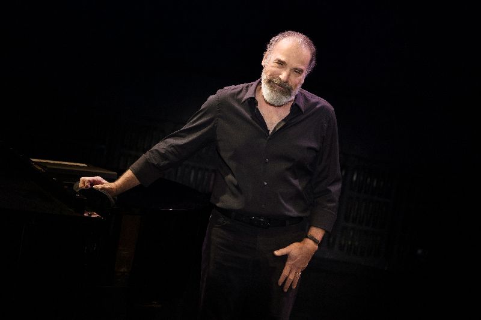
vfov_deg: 5.8
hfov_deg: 8.7
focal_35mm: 238
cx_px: 240
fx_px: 3179
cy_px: 160
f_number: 5.6
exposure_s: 1/160
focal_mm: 238
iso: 4000
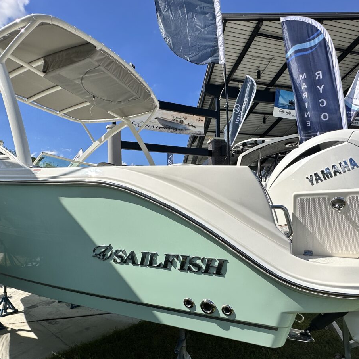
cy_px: 225
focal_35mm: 21
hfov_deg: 72.0
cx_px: 167
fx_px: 246
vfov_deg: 71.0
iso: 50
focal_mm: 2.22
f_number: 2.2
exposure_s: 1/3861
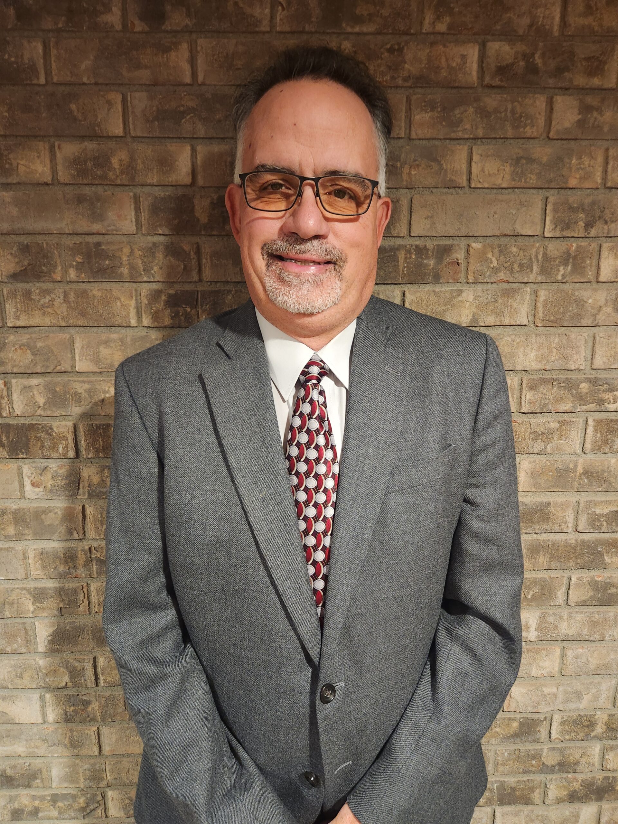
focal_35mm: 23
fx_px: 547
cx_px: 309
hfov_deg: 58.9
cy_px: 412
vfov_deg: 73.9
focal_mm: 5.4
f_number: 1.8
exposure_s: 1/24
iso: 500
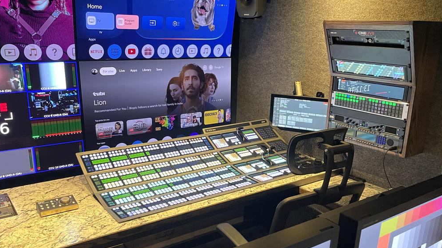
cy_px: 146
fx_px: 398
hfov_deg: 58.0
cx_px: 224
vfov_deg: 34.5
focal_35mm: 34
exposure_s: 1/60
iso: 320
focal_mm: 4.2
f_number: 1.6
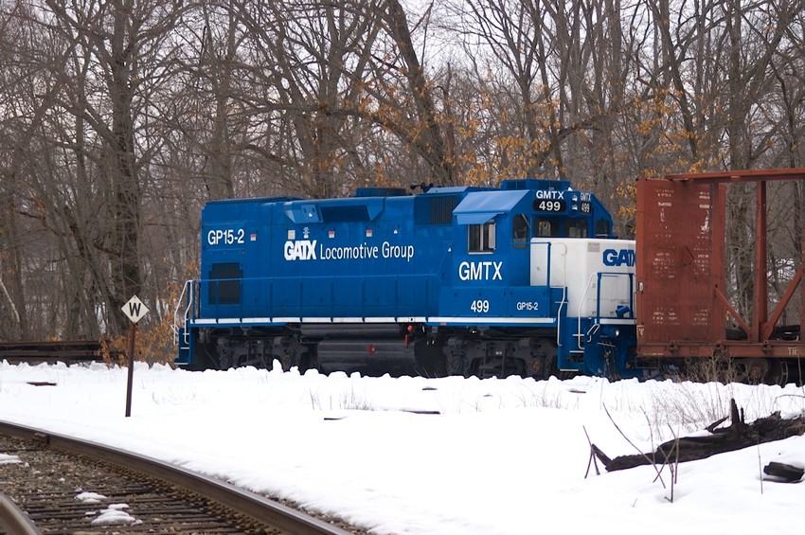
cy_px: 268
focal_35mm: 150
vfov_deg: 9.1
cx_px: 402
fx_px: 3351
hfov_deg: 13.7
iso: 80
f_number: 6.3
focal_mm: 100
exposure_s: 1/160
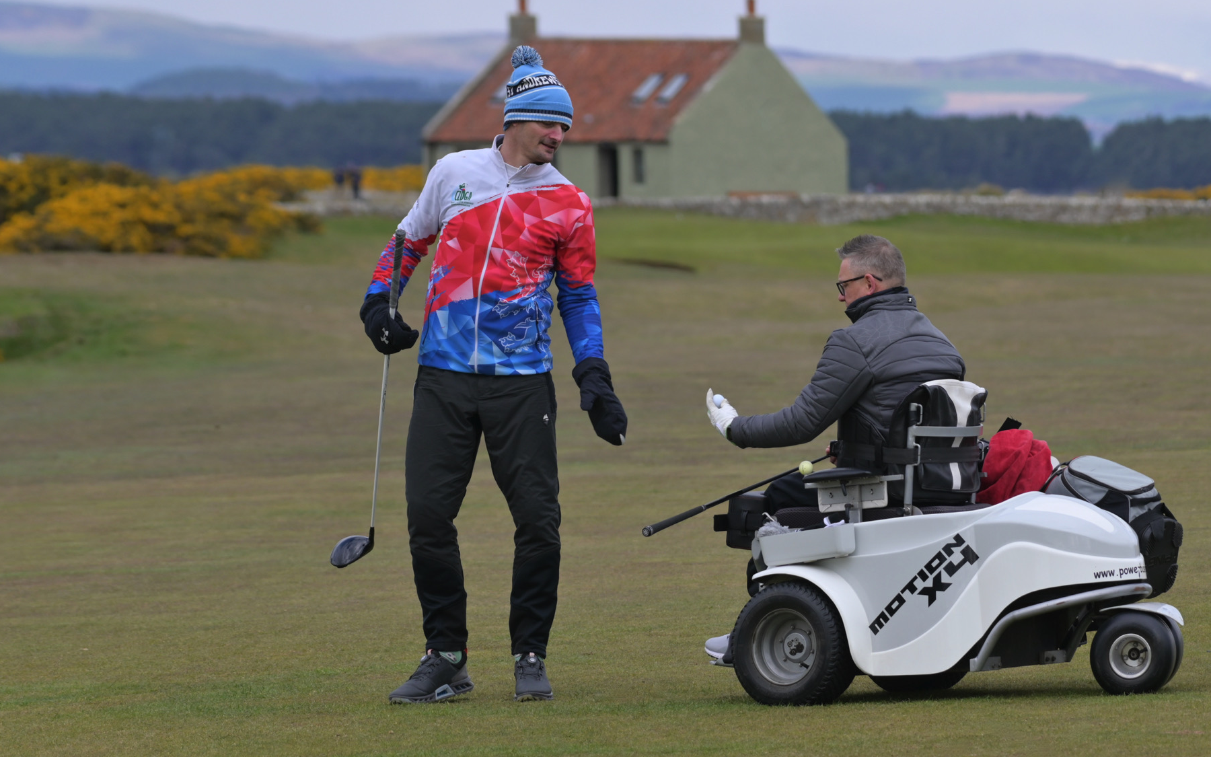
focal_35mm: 326
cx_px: 612
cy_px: 407
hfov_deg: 6.4
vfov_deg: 4.0
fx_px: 10759
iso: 100
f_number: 6.3
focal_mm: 200
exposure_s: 1/400
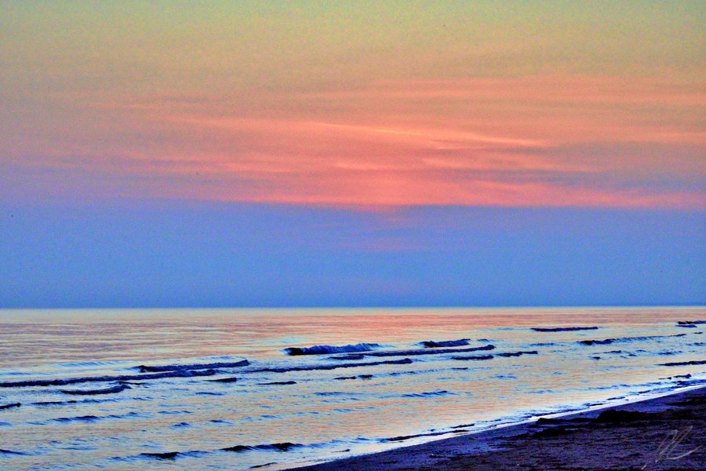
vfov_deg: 13.0
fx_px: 2059
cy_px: 236
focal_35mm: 105
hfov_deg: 19.5
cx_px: 353
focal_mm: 70
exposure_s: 1/80
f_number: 4
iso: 1600
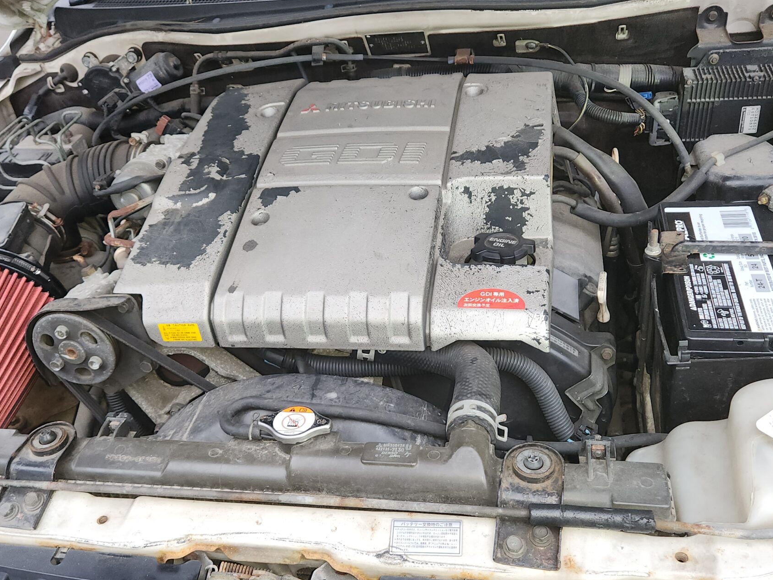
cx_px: 381
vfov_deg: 40.6
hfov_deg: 52.6
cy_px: 324
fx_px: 782
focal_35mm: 35
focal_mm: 5.4
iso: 100
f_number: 1.8
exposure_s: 1/60
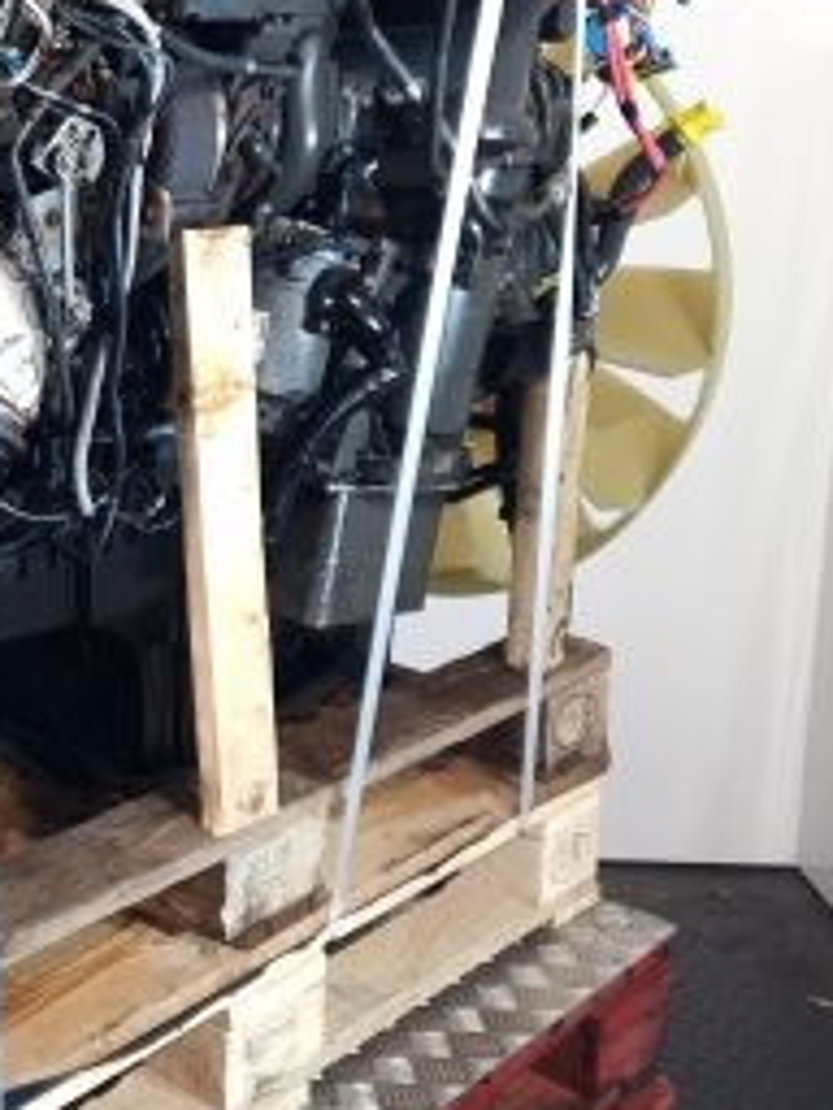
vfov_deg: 35.1
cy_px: 334
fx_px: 1733
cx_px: -43
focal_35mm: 54
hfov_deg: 25.4
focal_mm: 6.4
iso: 100
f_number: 1.8
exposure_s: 1/50
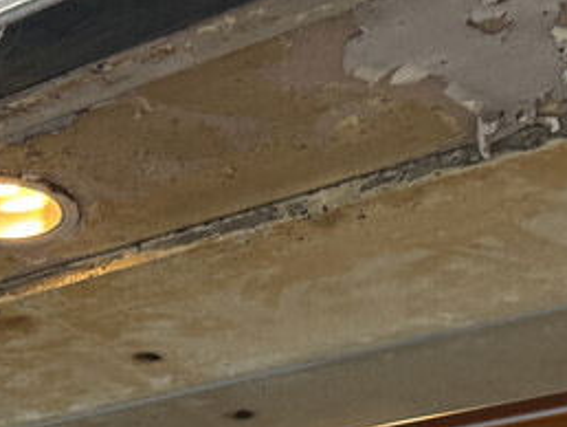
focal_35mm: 119
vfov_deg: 12.4
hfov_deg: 15.3
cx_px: -290
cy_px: 310
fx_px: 1951
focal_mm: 6.76
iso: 64
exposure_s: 1/100
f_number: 1.78
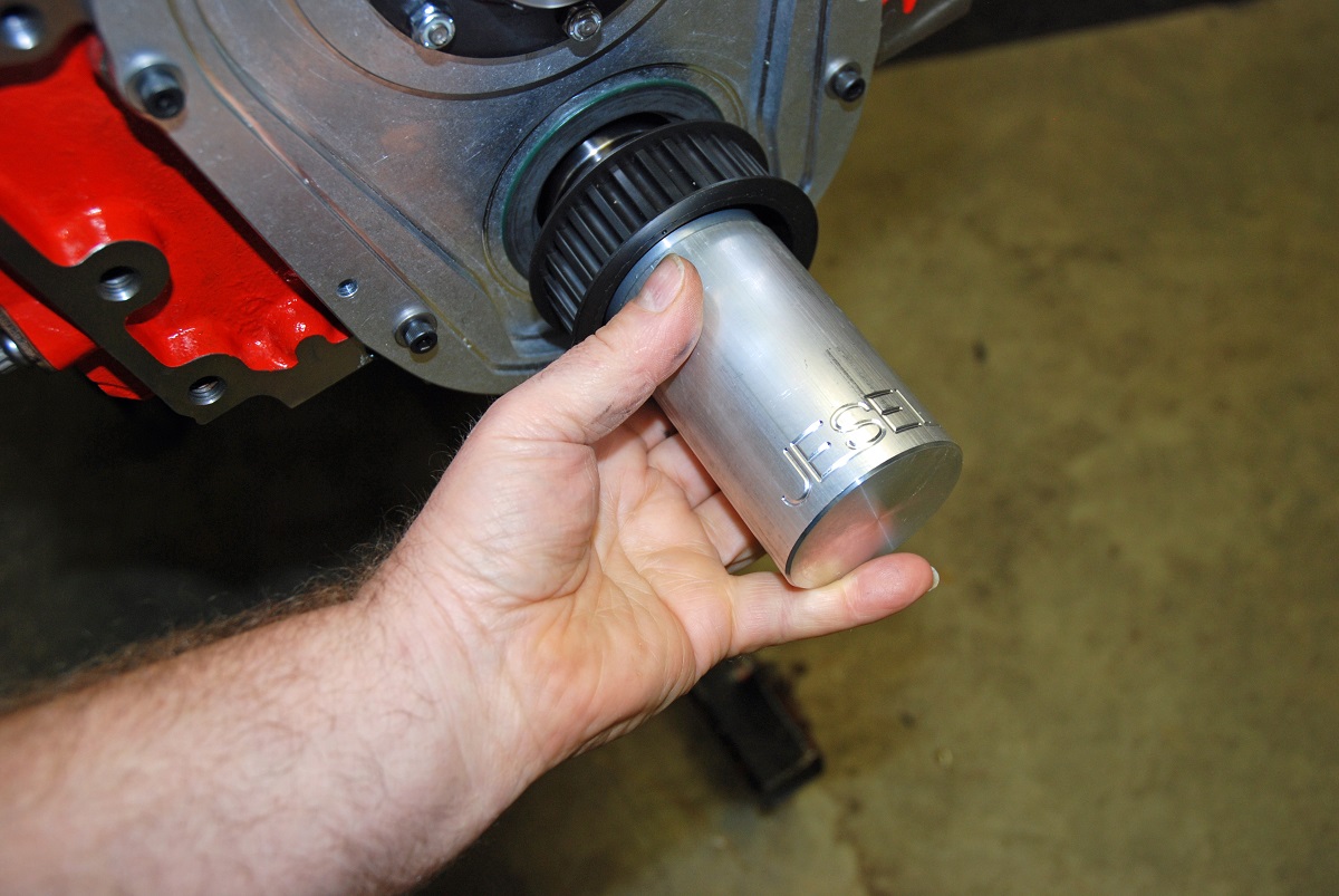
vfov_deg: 35.6
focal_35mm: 38
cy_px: 448
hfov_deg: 51.2
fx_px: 1396
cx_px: 670
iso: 200
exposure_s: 1/60
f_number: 3.8
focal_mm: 25
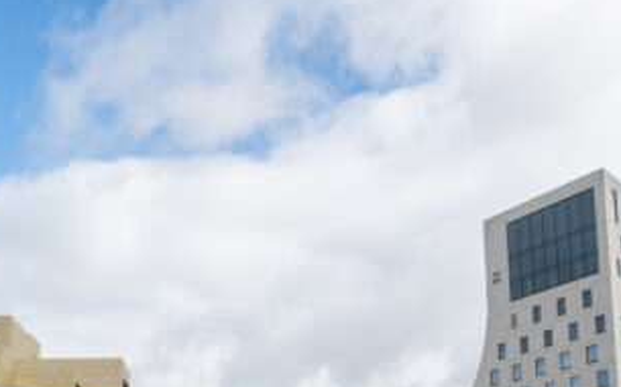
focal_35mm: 53
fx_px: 896
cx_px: 220
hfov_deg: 37.9
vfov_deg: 22.8
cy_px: 436
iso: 100
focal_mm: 16
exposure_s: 1/400
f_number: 7.1
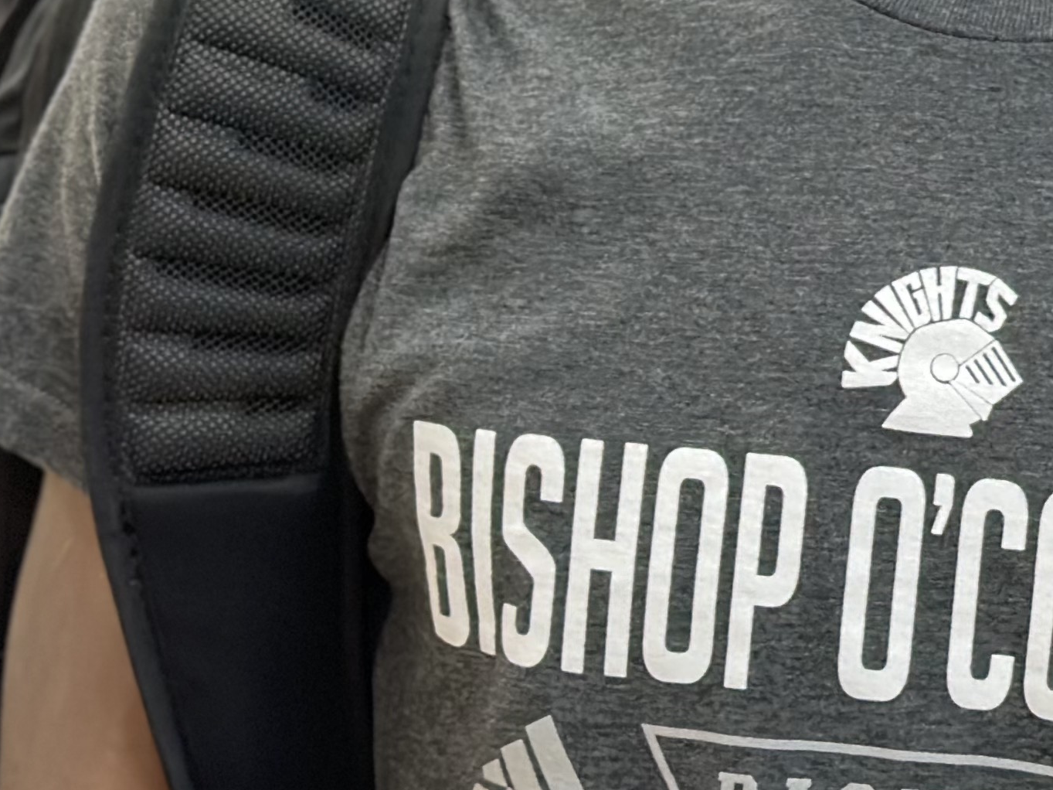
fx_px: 4319
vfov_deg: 10.2
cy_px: -274
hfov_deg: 13.8
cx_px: 967
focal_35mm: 142
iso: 250
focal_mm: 6.86
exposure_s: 1/60
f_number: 1.78
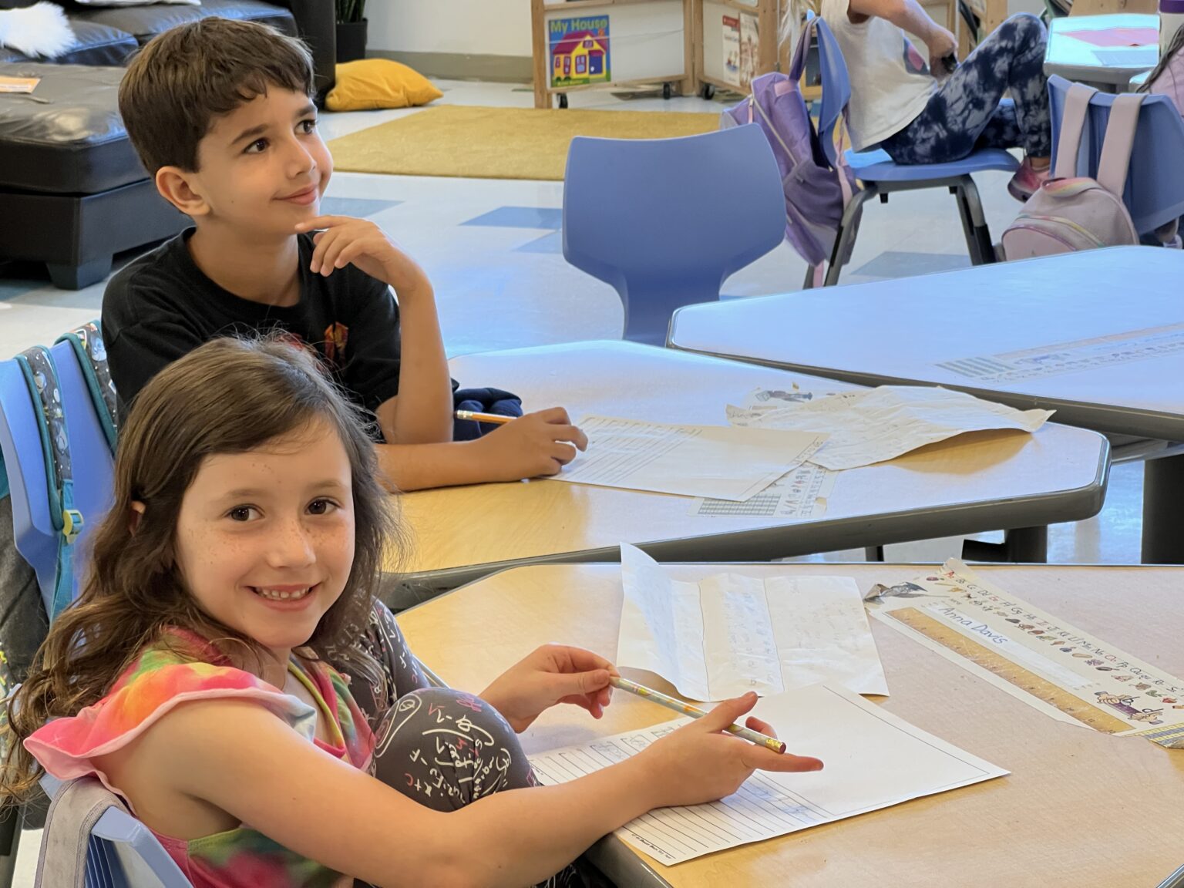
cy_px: 444
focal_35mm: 77
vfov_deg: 19.1
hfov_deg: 25.3
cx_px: 592
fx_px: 2634
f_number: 2.8
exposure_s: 1/120
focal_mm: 9
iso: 200
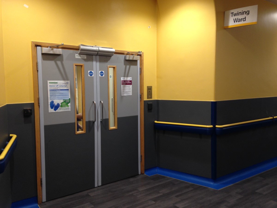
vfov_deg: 42.9
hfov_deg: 55.4
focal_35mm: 33
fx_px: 264
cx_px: 138
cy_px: 104
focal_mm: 4.12
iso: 50
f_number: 2.4
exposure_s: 1/20
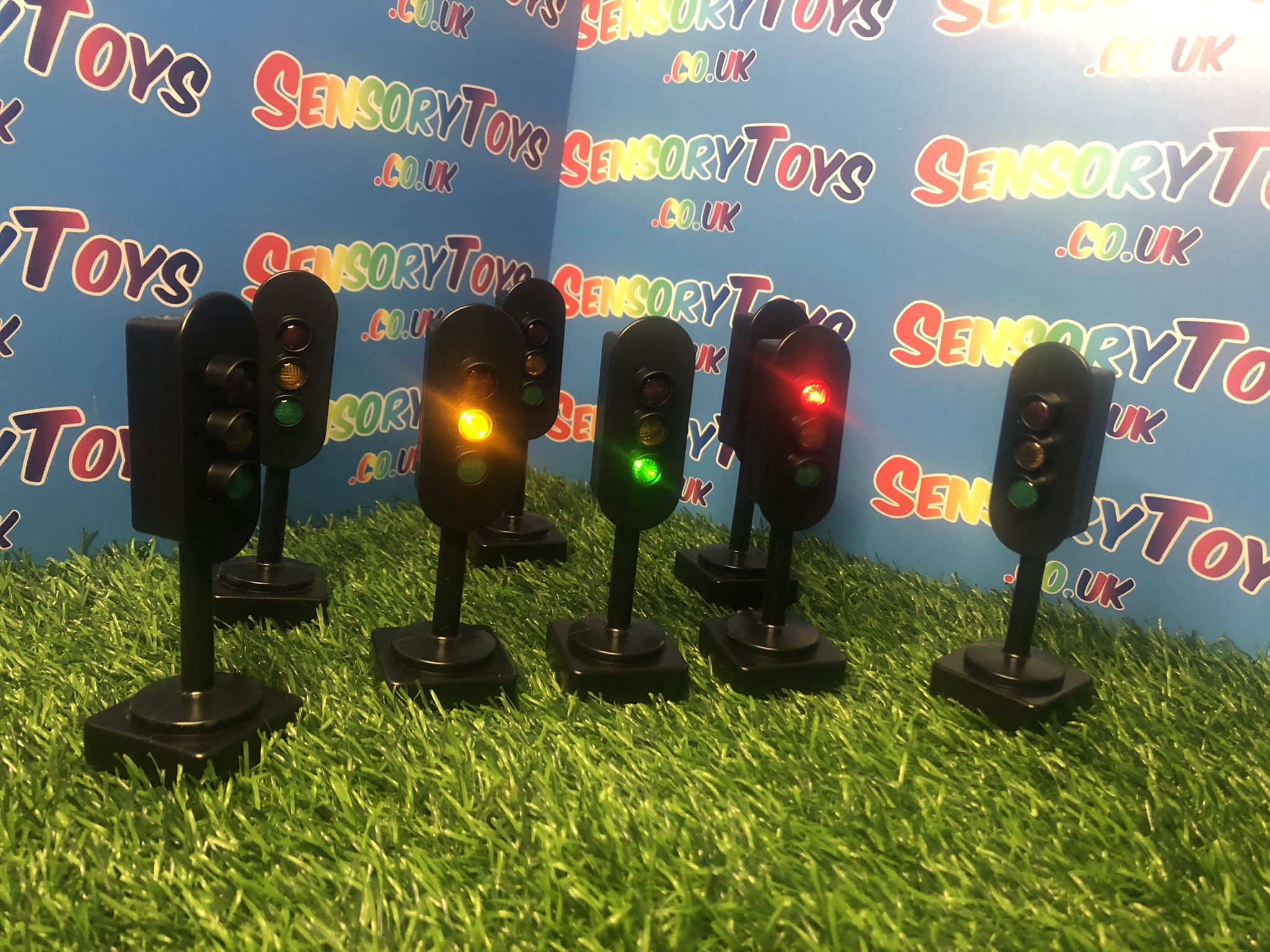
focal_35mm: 28
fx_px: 1027
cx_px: 635
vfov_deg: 49.7
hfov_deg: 63.4
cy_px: 476
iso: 100
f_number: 1.8
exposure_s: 1/14
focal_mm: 4
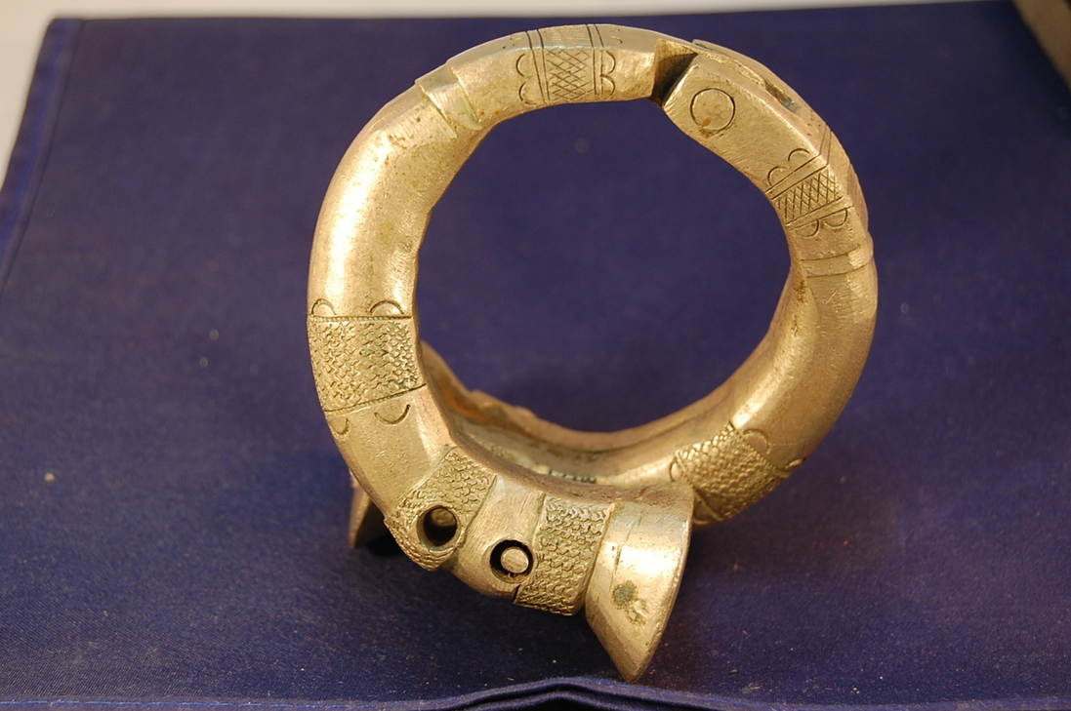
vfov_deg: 17.5
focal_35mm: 78
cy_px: 356
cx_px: 536
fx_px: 2318
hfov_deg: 26.0
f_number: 5.6
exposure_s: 1/40
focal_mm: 52
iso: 400
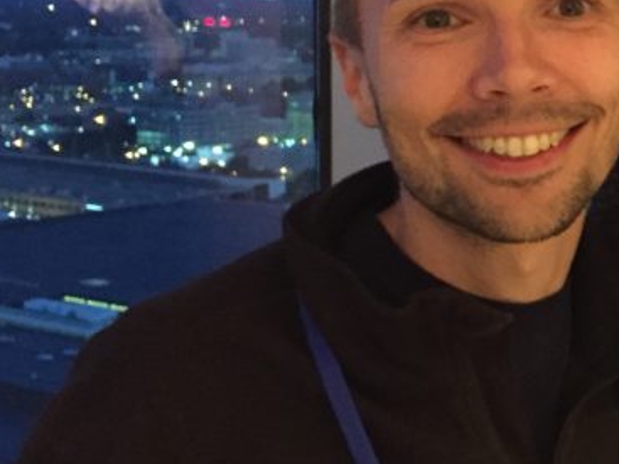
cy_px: 157
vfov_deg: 18.2
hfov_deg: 22.7
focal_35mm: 81
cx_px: 685
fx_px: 1448
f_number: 2.2
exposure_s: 1/15
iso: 800
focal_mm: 4.15
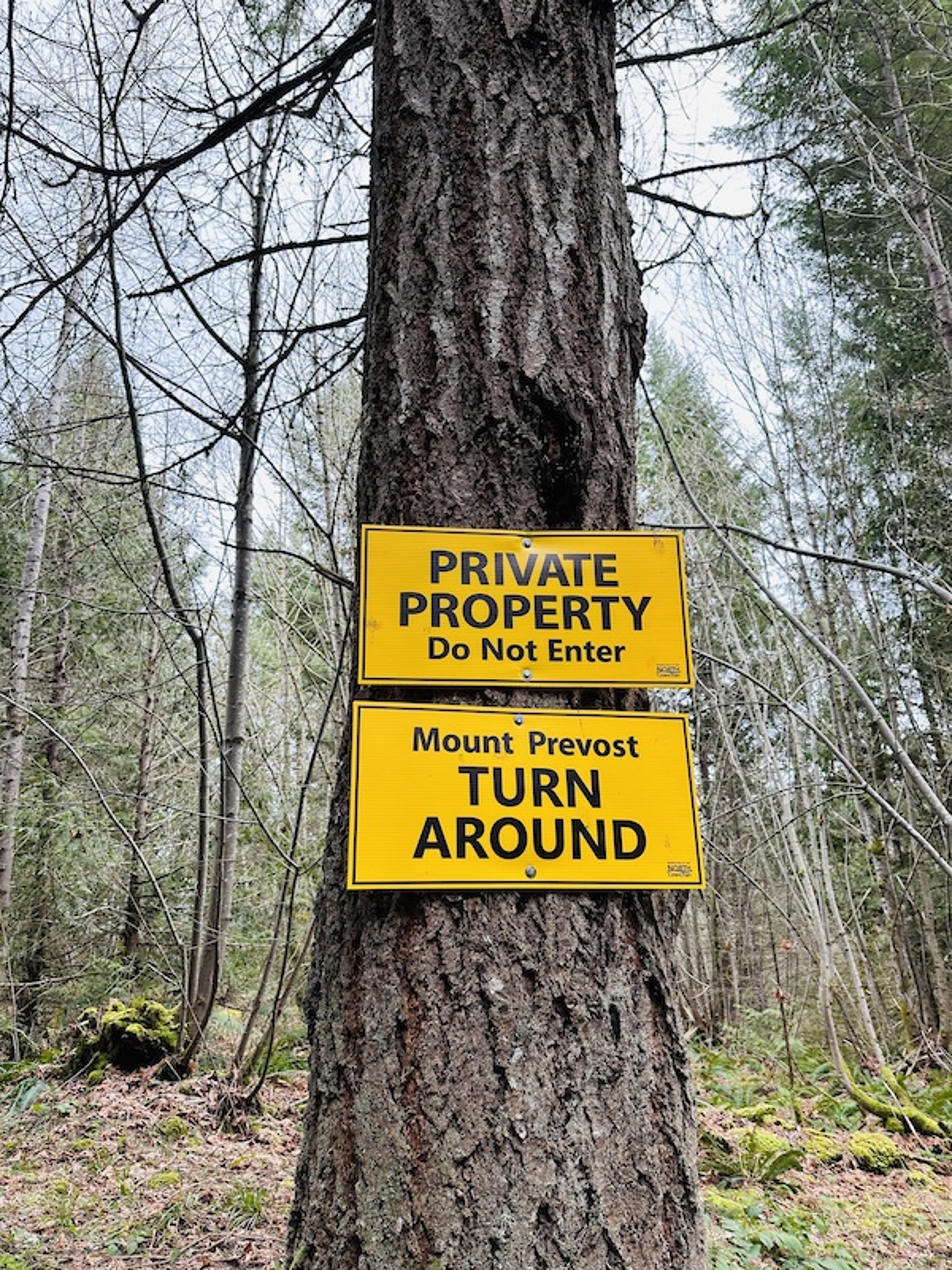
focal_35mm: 24
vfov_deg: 71.6
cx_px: 476
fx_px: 880
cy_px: 635
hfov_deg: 56.8
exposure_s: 1/218
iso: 80
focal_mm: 6.86
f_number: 1.78
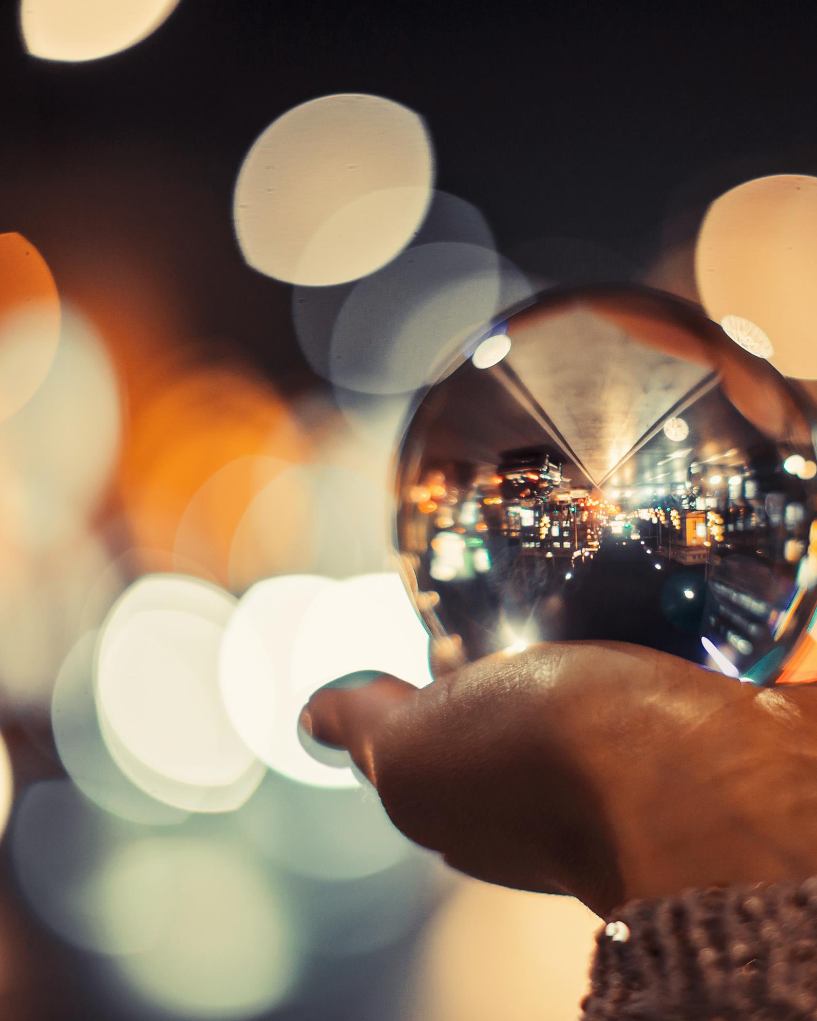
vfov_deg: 26.8
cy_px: 511
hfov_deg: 21.4
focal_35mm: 71
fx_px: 2146
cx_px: 600
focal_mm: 50
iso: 400
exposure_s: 1/100
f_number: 1.4
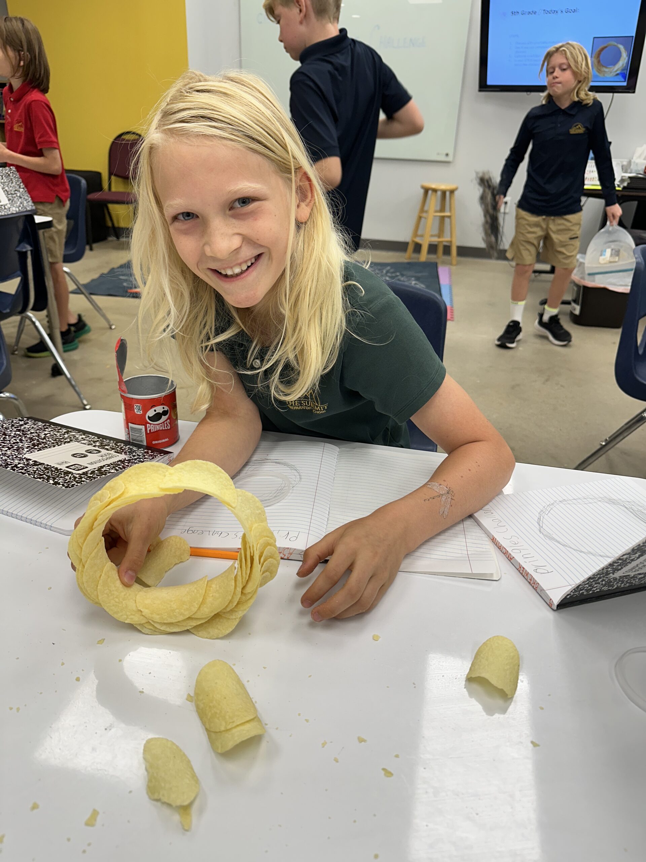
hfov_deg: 56.8
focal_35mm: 24
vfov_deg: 71.6
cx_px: 323
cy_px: 431
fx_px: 597
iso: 64
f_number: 1.78
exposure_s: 1/126
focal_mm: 6.86
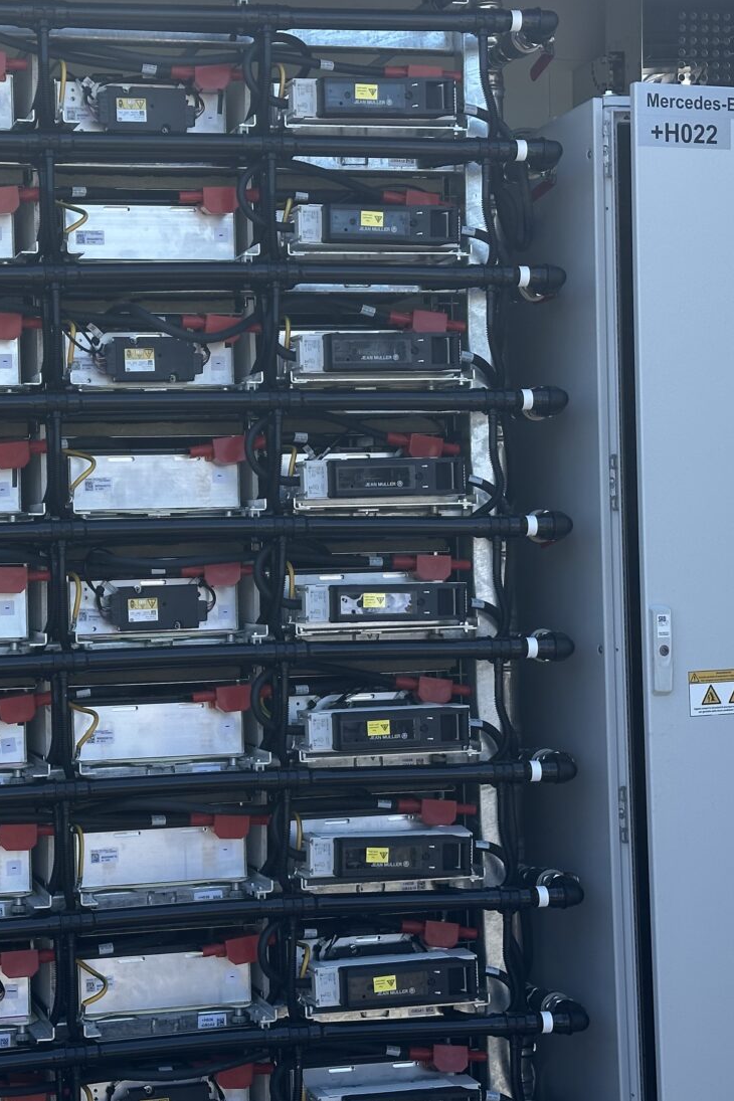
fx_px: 2141
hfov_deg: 19.3
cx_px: 187
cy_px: 561
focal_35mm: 70
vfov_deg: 28.8
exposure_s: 1/1212
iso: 64
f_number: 1.78
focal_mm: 6.86
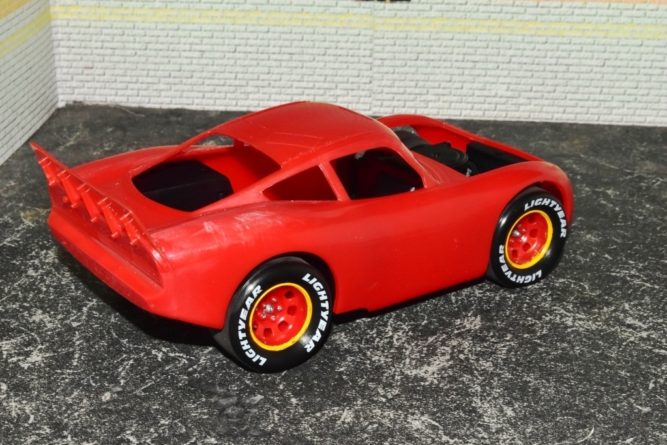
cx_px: 334
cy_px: 222
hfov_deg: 29.2
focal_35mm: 69
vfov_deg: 19.7
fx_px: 1278
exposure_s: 1/60
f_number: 22
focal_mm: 46
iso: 1250
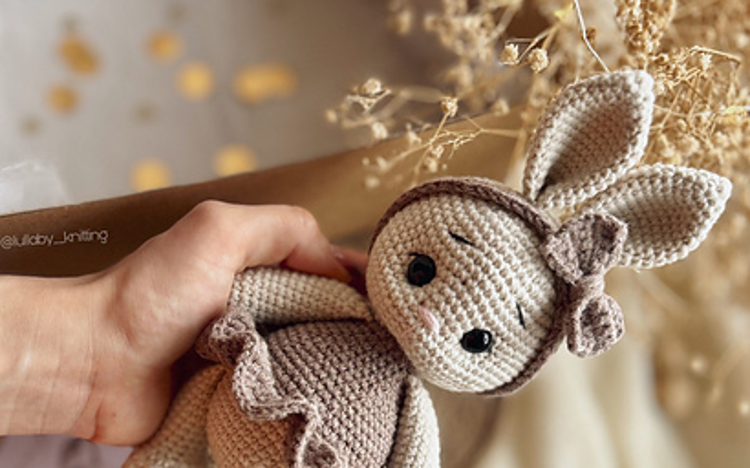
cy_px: 360
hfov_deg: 46.2
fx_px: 879
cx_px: 348
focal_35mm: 43
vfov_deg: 29.3
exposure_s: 1/120
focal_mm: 5.7
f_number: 1.5
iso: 50
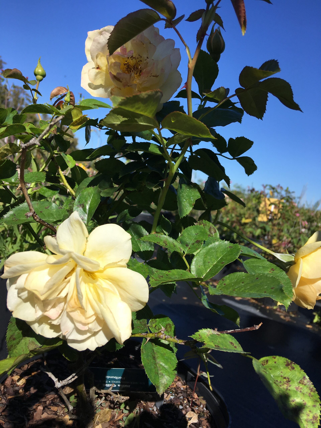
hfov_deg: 48.2
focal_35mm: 29
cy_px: 214
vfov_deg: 61.7
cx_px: 160
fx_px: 359
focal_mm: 4.15
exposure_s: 1/1789
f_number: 2.2
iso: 25
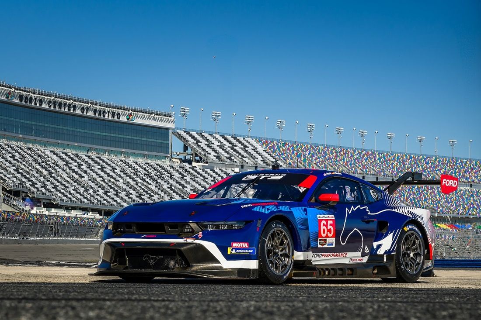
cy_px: 160
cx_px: 240
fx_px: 935
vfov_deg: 19.5
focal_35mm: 70
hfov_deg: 28.8
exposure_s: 1/160
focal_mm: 70
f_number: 11
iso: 100
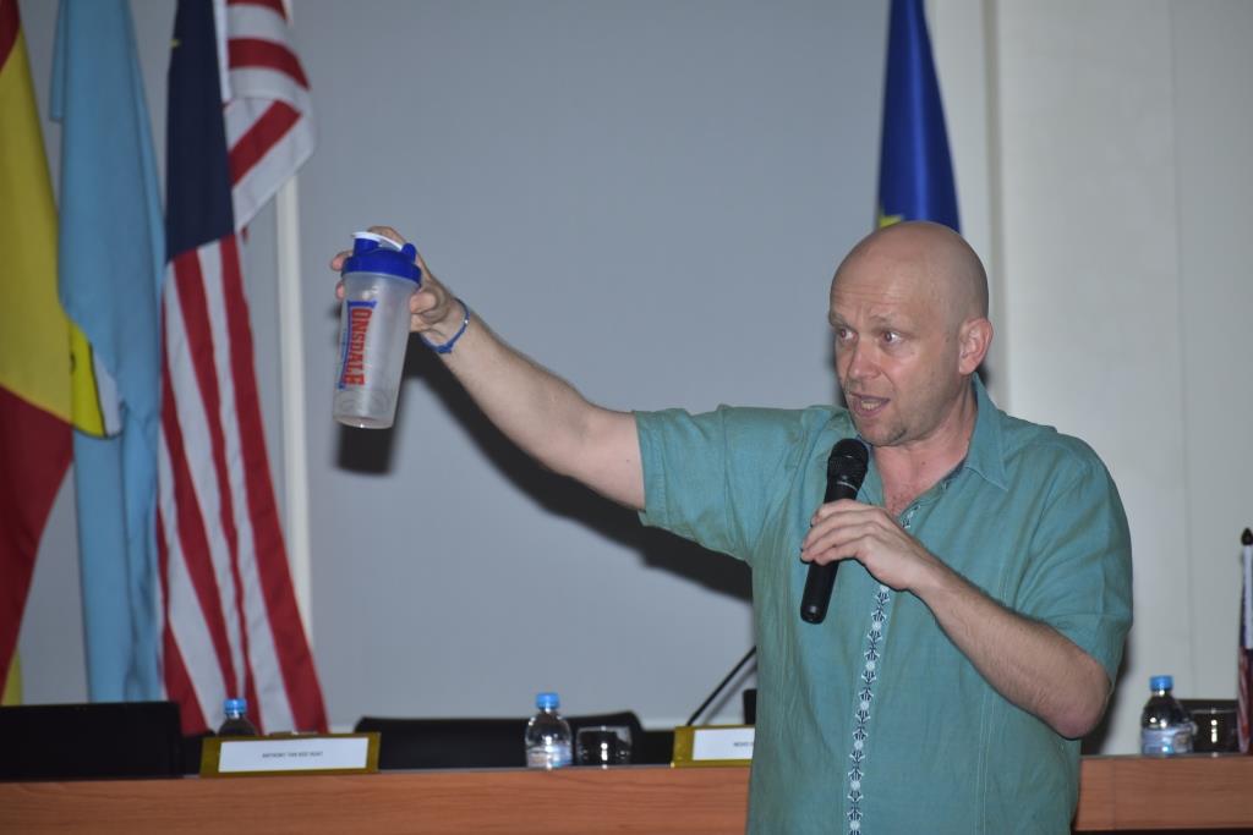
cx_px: 626
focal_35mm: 220
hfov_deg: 9.4
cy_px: 418
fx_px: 7658
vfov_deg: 6.2
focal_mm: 220
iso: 400
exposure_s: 1/200
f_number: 5.3
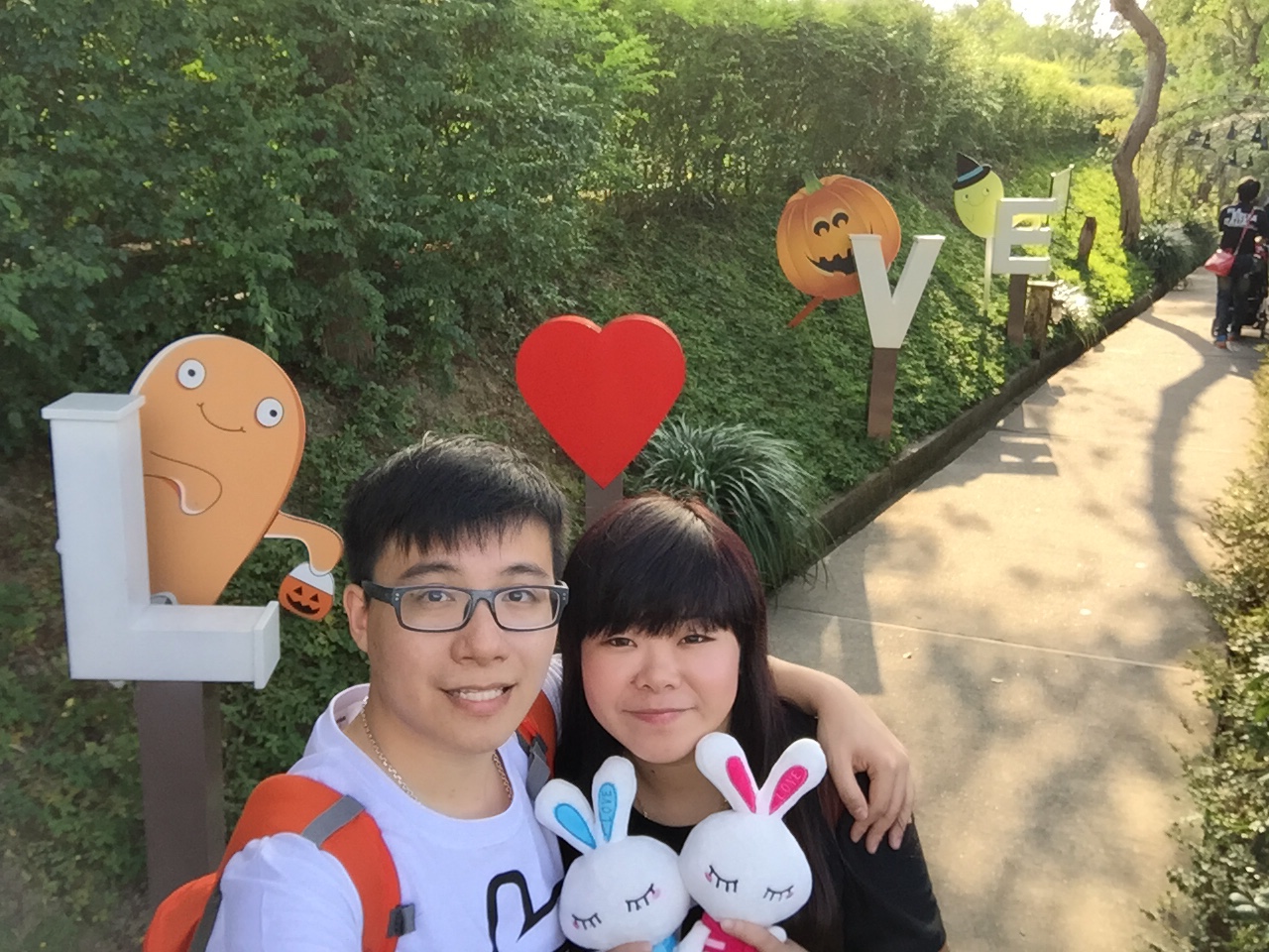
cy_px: 476
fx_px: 1136
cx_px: 634
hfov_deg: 58.4
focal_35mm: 31
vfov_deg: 45.4
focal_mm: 2.65
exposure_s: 1/120
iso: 40
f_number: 2.2
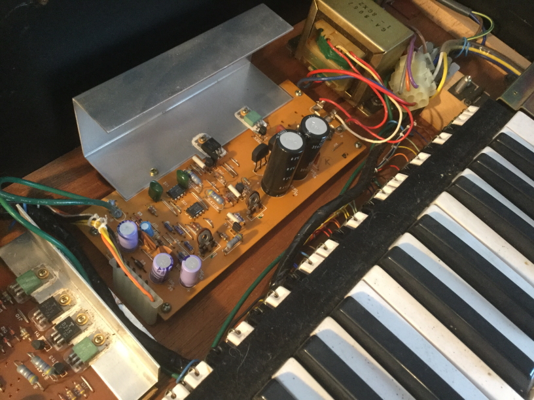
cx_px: 267
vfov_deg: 45.4
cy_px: 200
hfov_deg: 58.4
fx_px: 478
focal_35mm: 31
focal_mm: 3.3
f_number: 2.4
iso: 200
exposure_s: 1/33
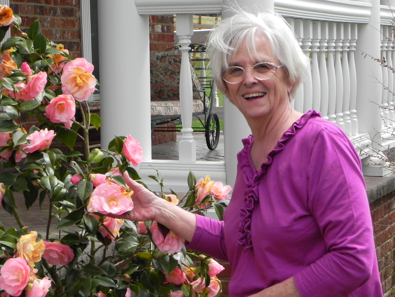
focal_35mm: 105
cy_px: 148
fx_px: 1198
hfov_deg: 18.7
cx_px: 198
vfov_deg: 14.1
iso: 160
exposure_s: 1/280
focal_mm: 18.8
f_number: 6.3
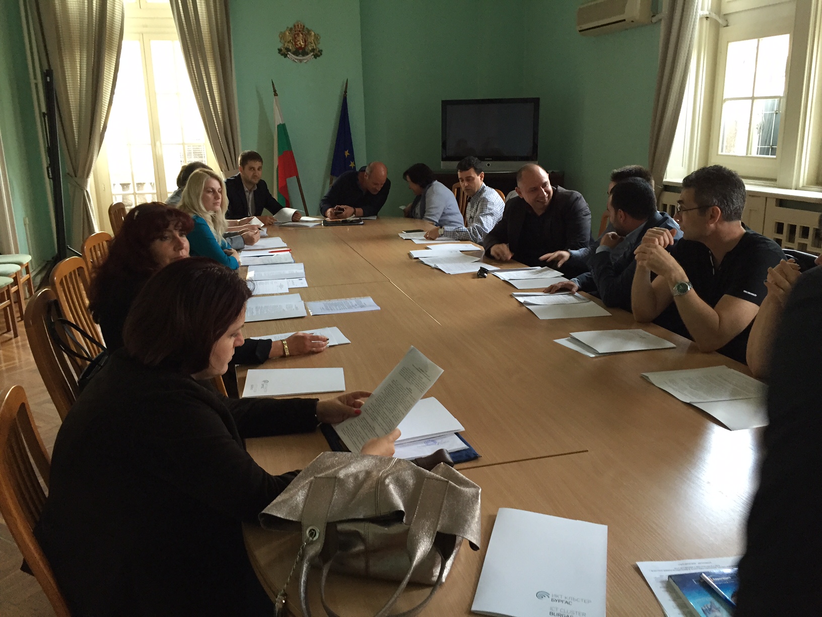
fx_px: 689
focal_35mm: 29
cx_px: 411
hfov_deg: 61.7
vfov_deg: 48.2
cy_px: 308
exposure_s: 1/33
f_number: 2.2
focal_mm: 4.15
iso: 160
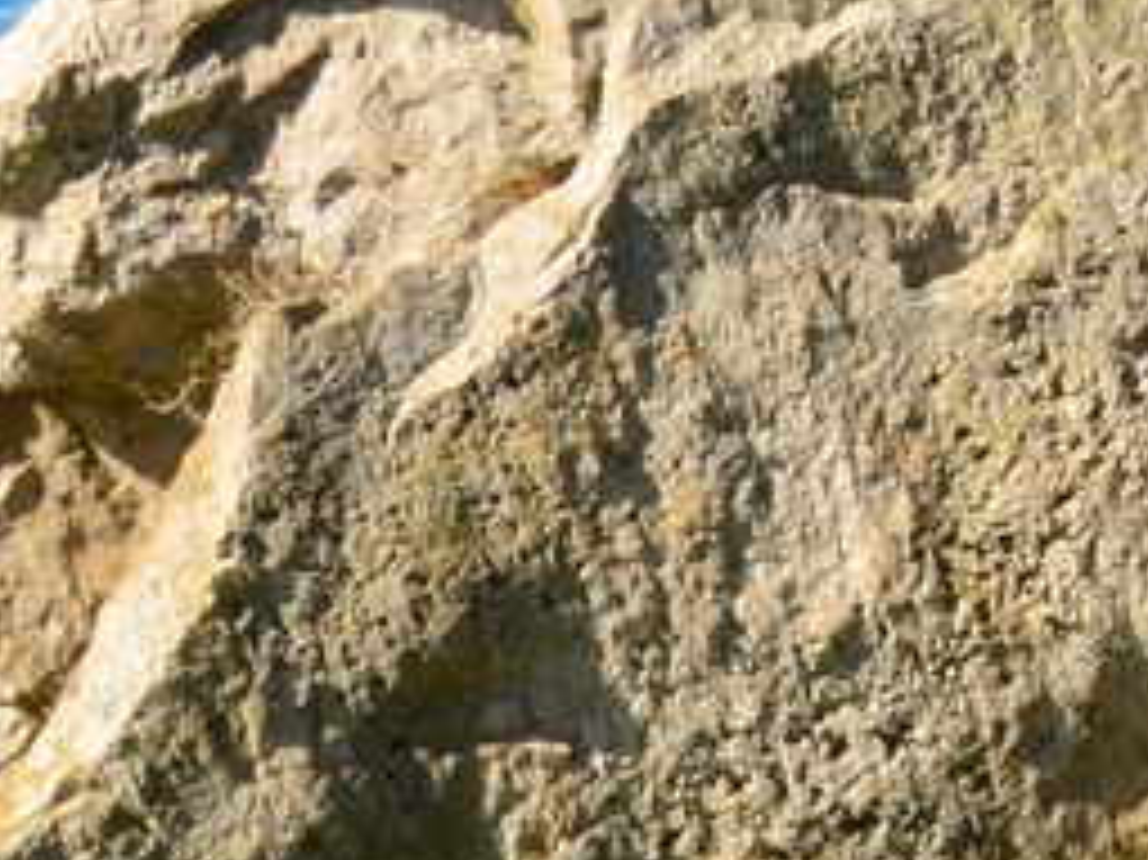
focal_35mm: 166
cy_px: -140
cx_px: 2370
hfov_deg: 10.8
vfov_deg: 8.8
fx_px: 5503
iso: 100
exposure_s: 1/50
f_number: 16
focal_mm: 18
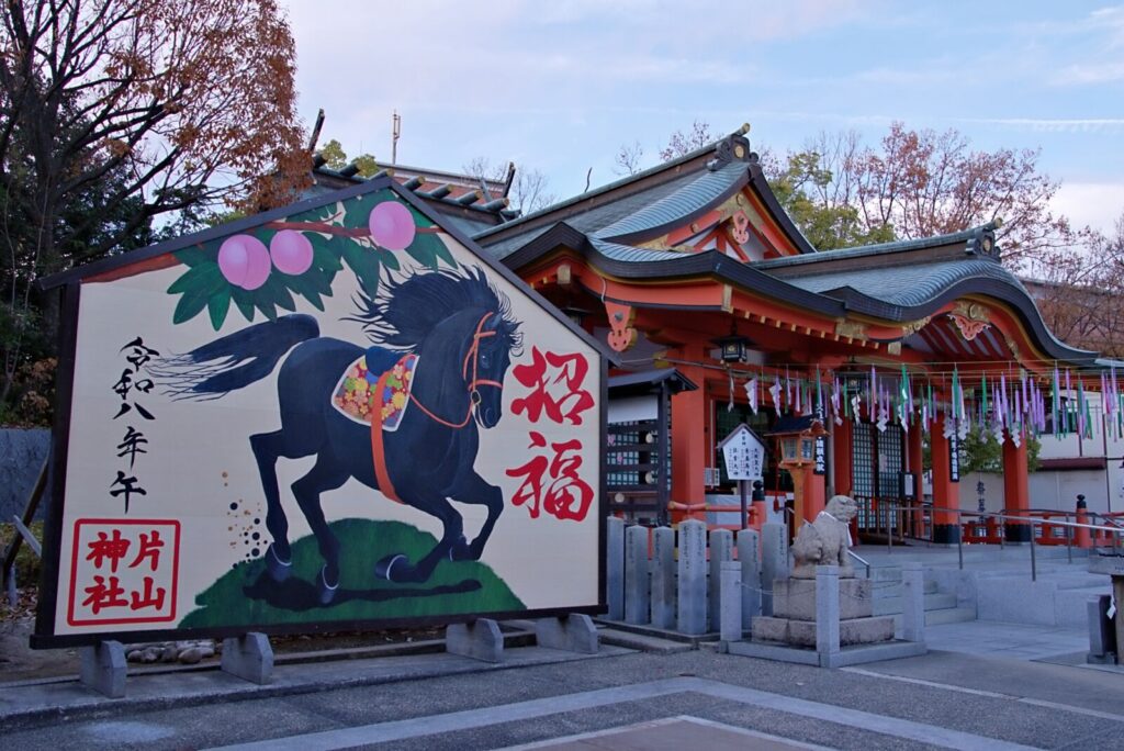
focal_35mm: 33
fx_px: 1031
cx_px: 562
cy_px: 376
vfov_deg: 40.0
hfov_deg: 57.2
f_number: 8
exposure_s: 1/50
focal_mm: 22
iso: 640
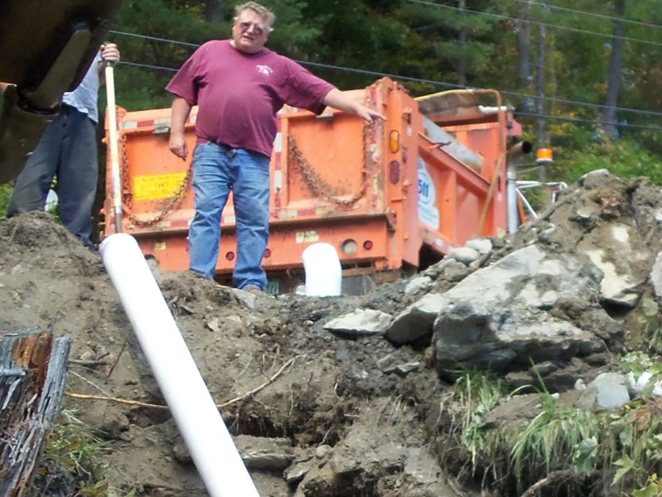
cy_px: 322
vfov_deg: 16.6
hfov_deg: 20.1
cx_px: 864
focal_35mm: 89
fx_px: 1703
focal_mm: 5.2
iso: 80
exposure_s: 1/200
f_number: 3.4
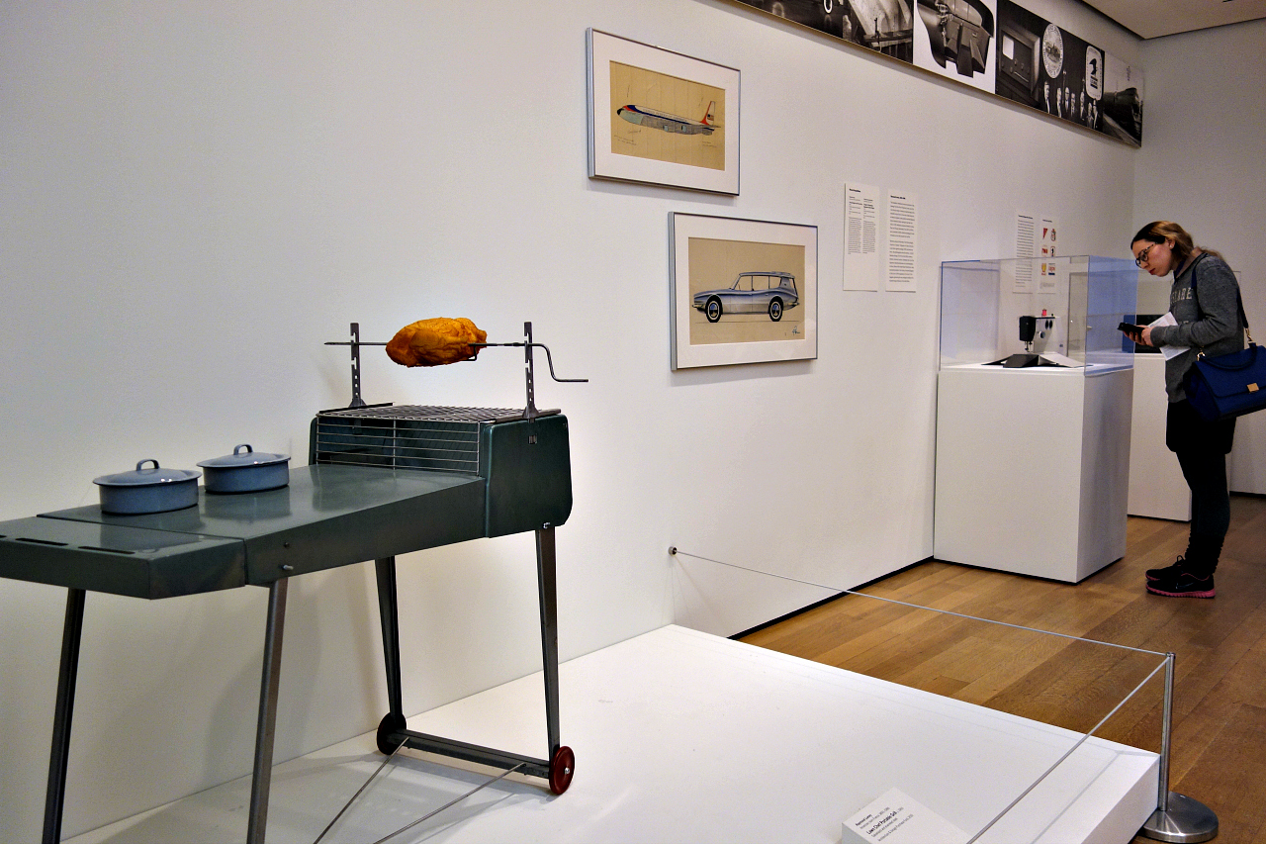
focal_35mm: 28
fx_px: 984
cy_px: 422
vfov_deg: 46.4
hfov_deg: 65.5
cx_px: 633
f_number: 1.8
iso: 125
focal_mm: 10.4
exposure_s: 1/50
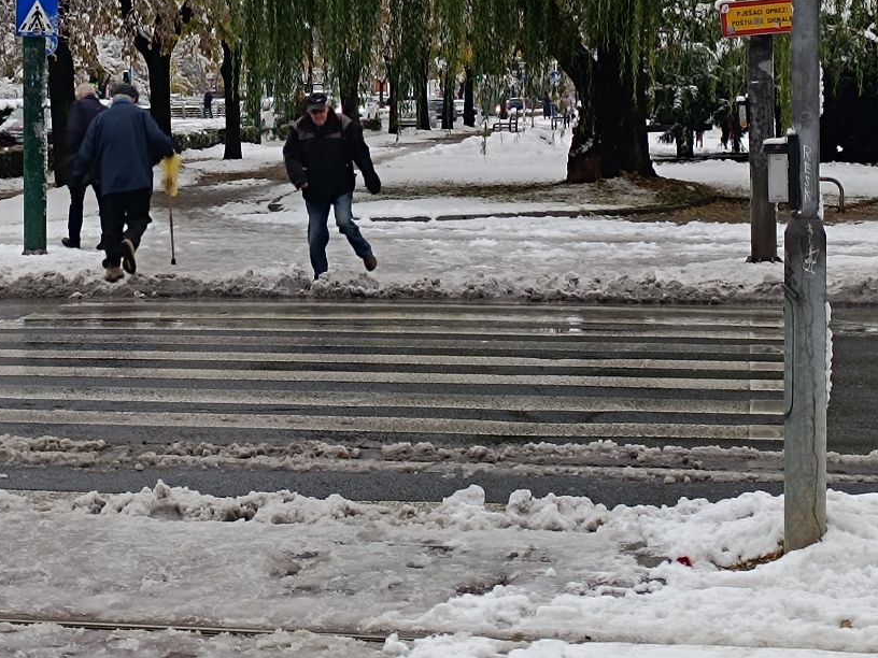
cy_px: 10
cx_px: 225
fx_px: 1217
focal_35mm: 48
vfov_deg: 28.5
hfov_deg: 38.7
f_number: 1.65
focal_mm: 6.14
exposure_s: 1/120
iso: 58
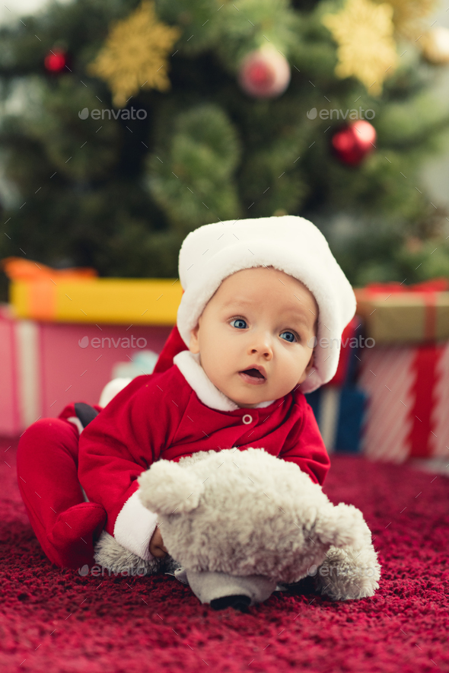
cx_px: 224
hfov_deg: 16.1
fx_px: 1589
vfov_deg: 23.9
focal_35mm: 85
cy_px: 336
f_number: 2.5
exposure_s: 1/160
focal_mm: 85
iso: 800
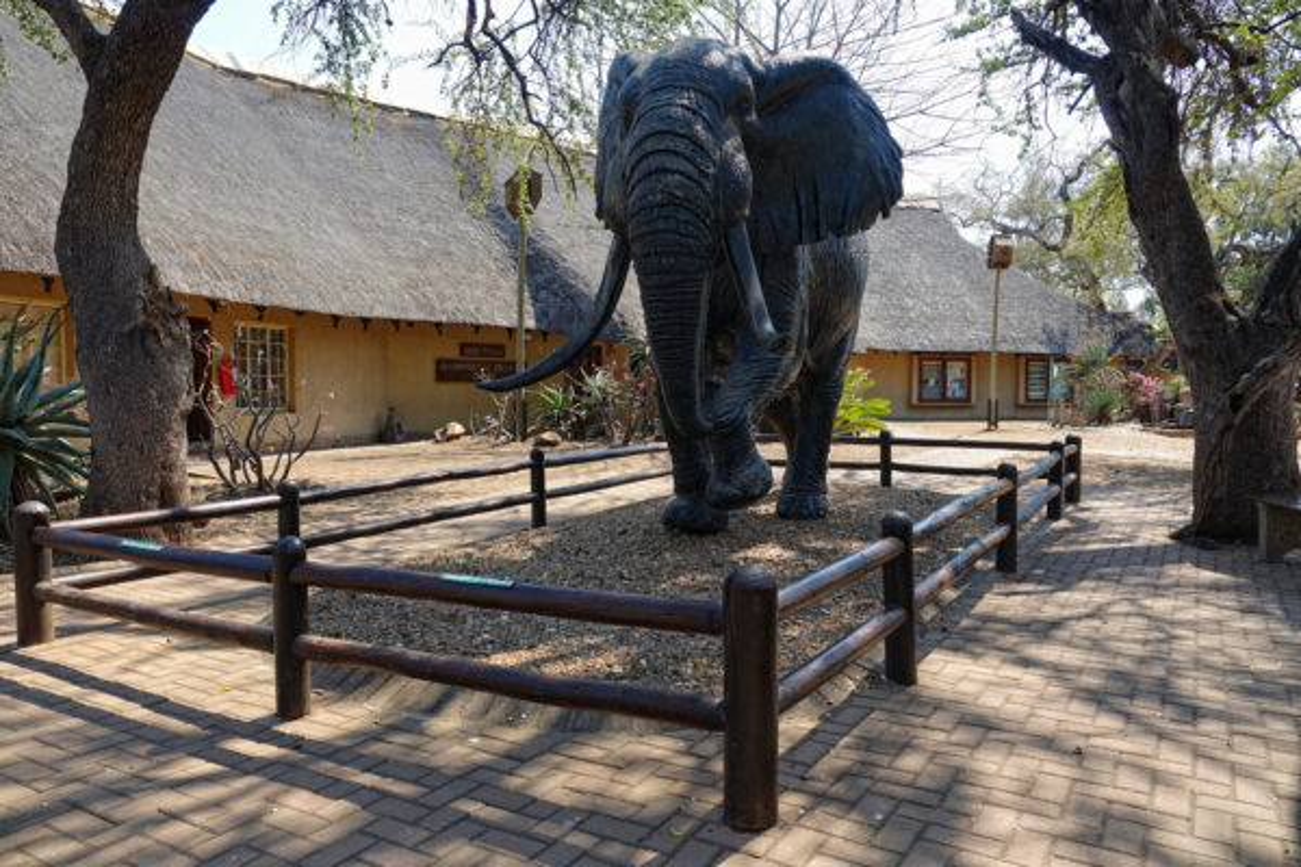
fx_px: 867
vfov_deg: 53.1
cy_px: 434
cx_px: 650
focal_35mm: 24
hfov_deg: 73.7
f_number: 4
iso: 100
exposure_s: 1/320
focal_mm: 8.8
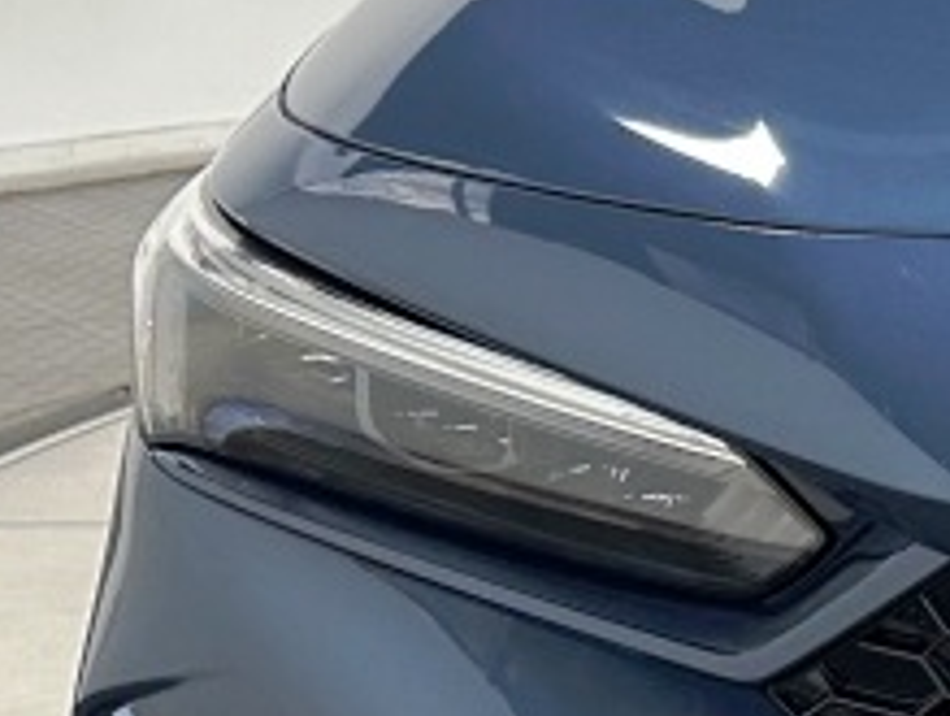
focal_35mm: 112
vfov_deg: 13.2
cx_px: 1618
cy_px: 451
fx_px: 3079
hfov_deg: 15.5
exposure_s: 1/60
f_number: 1.78
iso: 320
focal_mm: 6.86
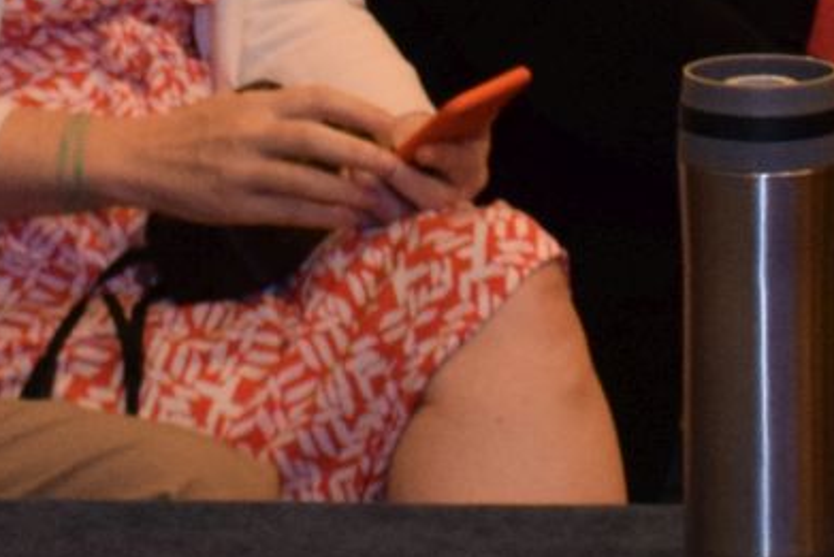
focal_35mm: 293
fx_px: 6790
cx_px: -311
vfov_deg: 4.7
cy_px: -205
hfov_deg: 6.9
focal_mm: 34
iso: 1800
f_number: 5
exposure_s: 1/60
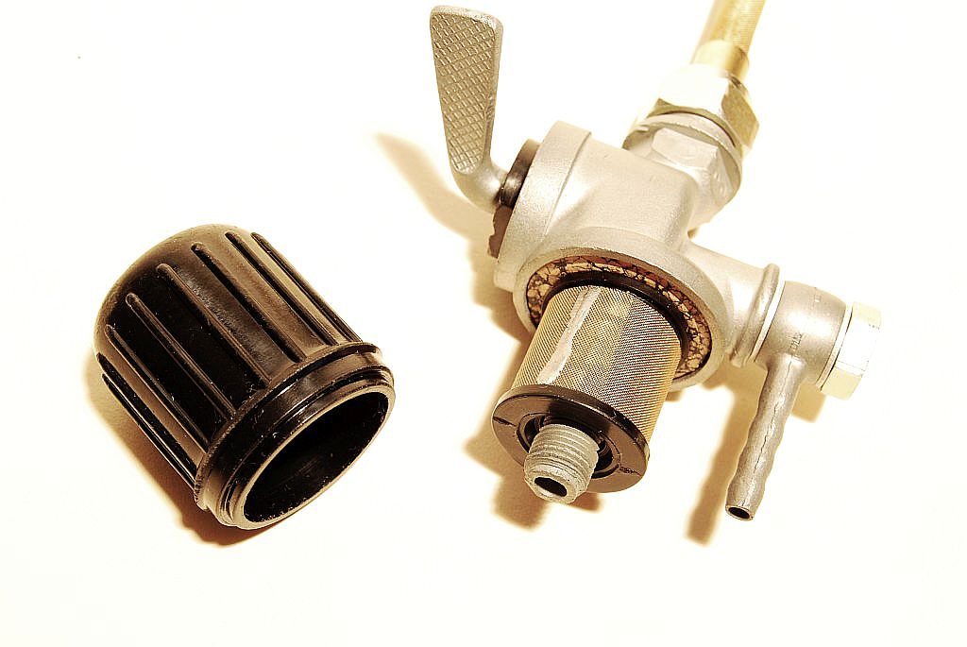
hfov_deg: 37.8
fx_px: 1412
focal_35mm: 52
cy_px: 324
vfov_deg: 25.8
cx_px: 484
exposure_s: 1/125
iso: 400
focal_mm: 35
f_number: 11
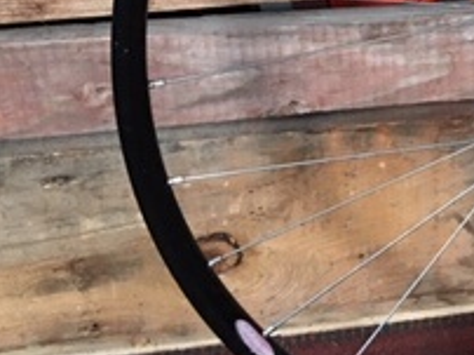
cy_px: -49
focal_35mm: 92
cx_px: 615
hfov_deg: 19.7
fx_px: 1258
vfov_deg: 15.5
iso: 80
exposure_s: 1/15
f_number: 2.2
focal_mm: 4.15
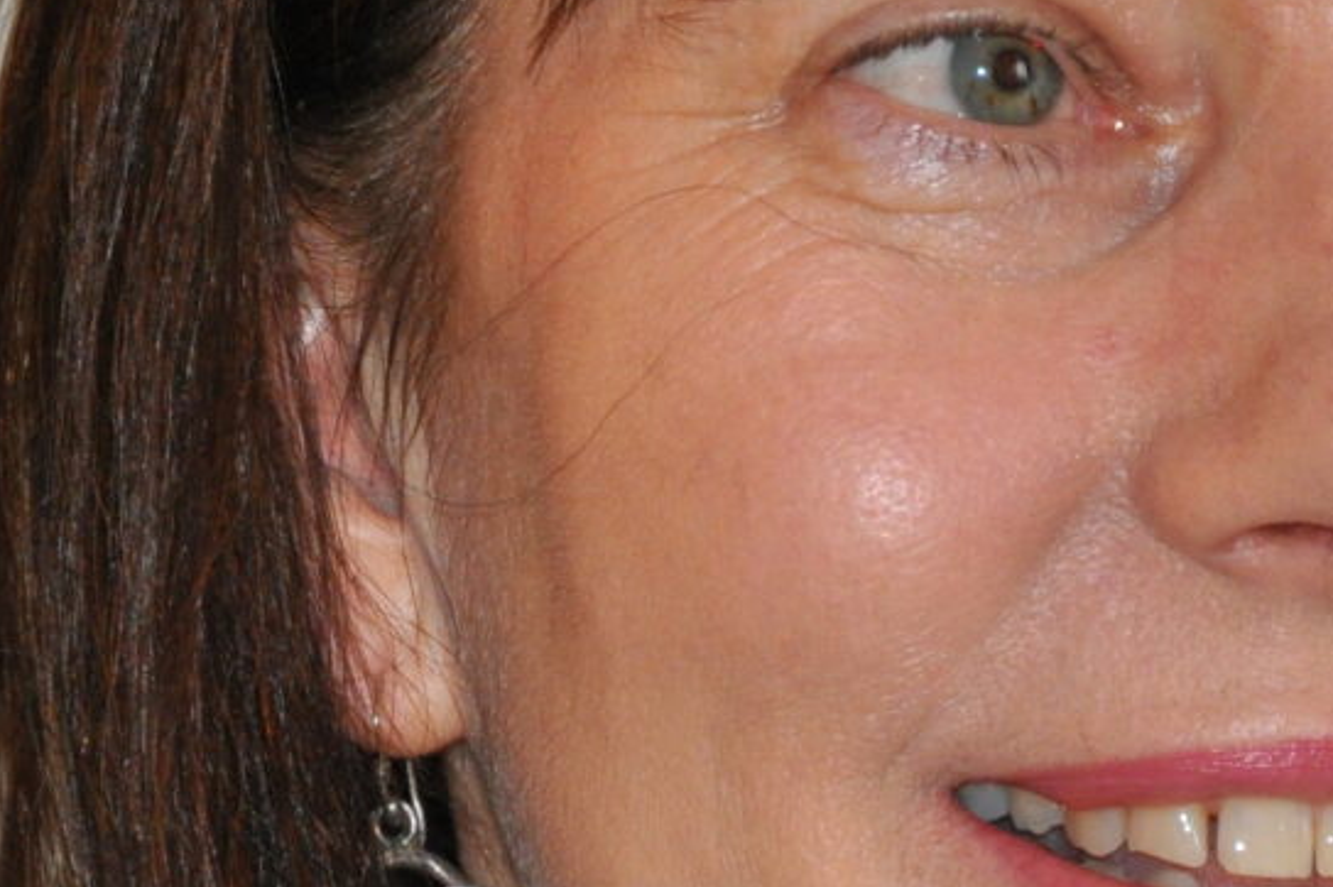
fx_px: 20463
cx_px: 997
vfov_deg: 2.5
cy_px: 458
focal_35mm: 553
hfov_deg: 3.7
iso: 800
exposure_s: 1/60
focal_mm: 98
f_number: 5.6
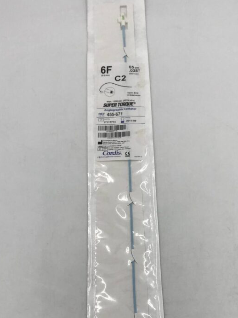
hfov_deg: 27.0
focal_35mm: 54
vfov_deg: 34.9
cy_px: 231
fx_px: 495
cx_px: 121
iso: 20
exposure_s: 1/425
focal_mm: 3.99
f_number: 1.8
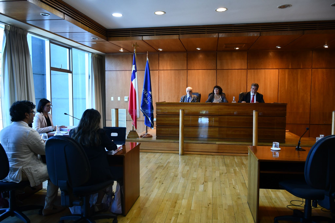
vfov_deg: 47.9
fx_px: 251
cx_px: 168
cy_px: 112
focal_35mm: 27
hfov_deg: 67.4
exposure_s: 1/125
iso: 900
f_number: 3.5
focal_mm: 18
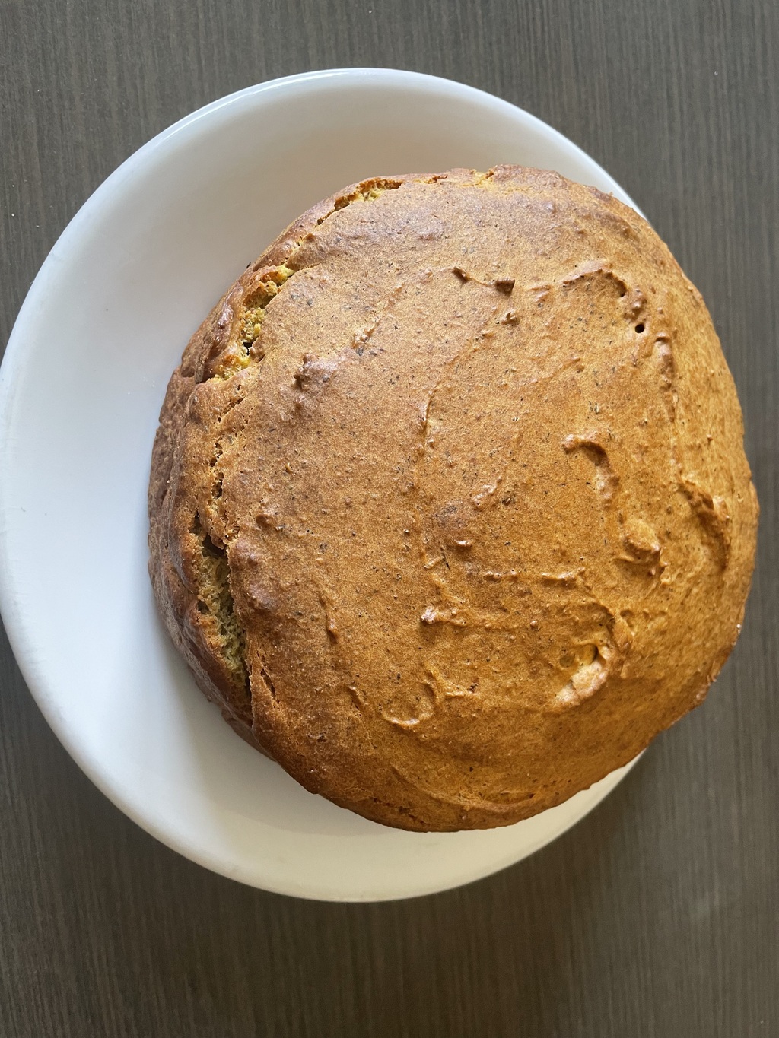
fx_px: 780
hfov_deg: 53.1
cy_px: 519
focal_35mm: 26
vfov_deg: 67.3
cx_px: 390
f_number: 1.6
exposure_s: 1/60
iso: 250
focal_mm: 4.2
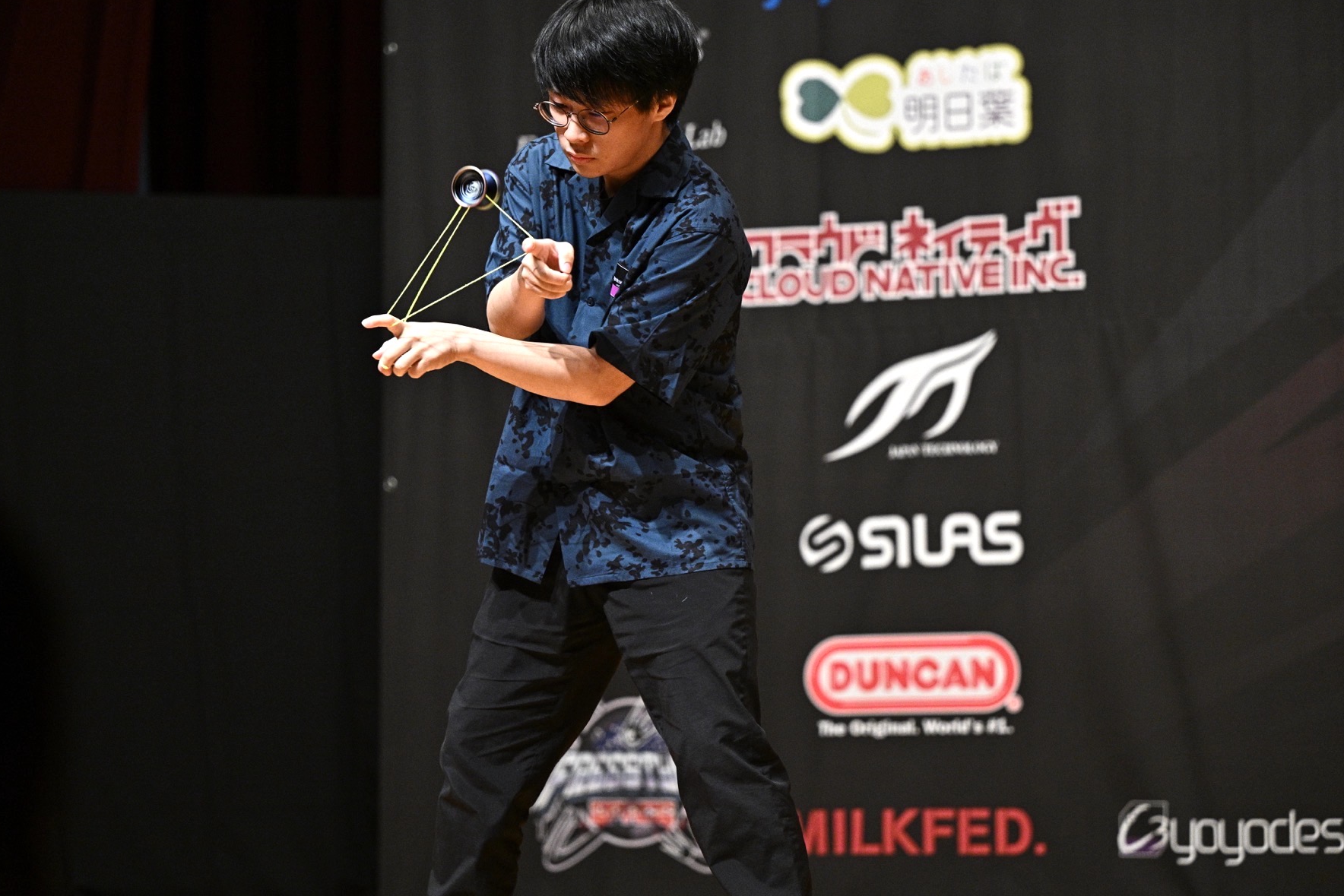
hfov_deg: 17.9
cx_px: 686
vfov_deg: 12.0
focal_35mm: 114
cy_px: 428
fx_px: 4256
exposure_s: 1/640
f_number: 2.8
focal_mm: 105
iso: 4000
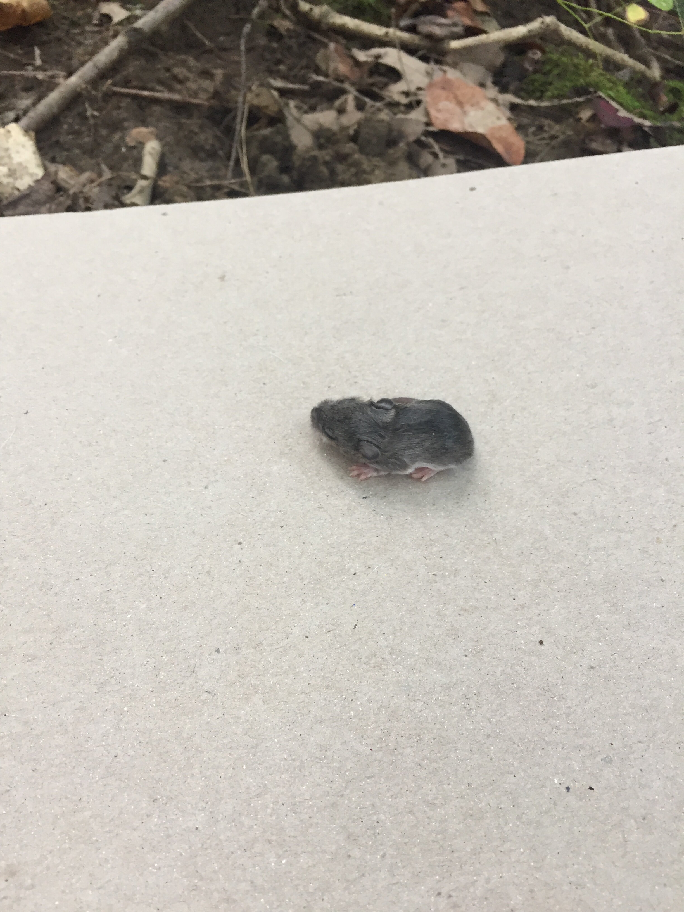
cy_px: 456
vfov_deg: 61.7
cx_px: 342
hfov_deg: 48.2
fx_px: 764
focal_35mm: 29
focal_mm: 4.15
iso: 32
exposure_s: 1/30
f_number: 2.2
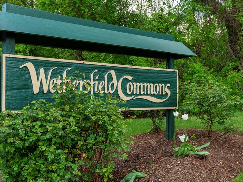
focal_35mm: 45
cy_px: 81
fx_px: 316
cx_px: 113
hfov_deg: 42.1
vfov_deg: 32.1
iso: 100
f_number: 6.3
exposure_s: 1/80
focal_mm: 35
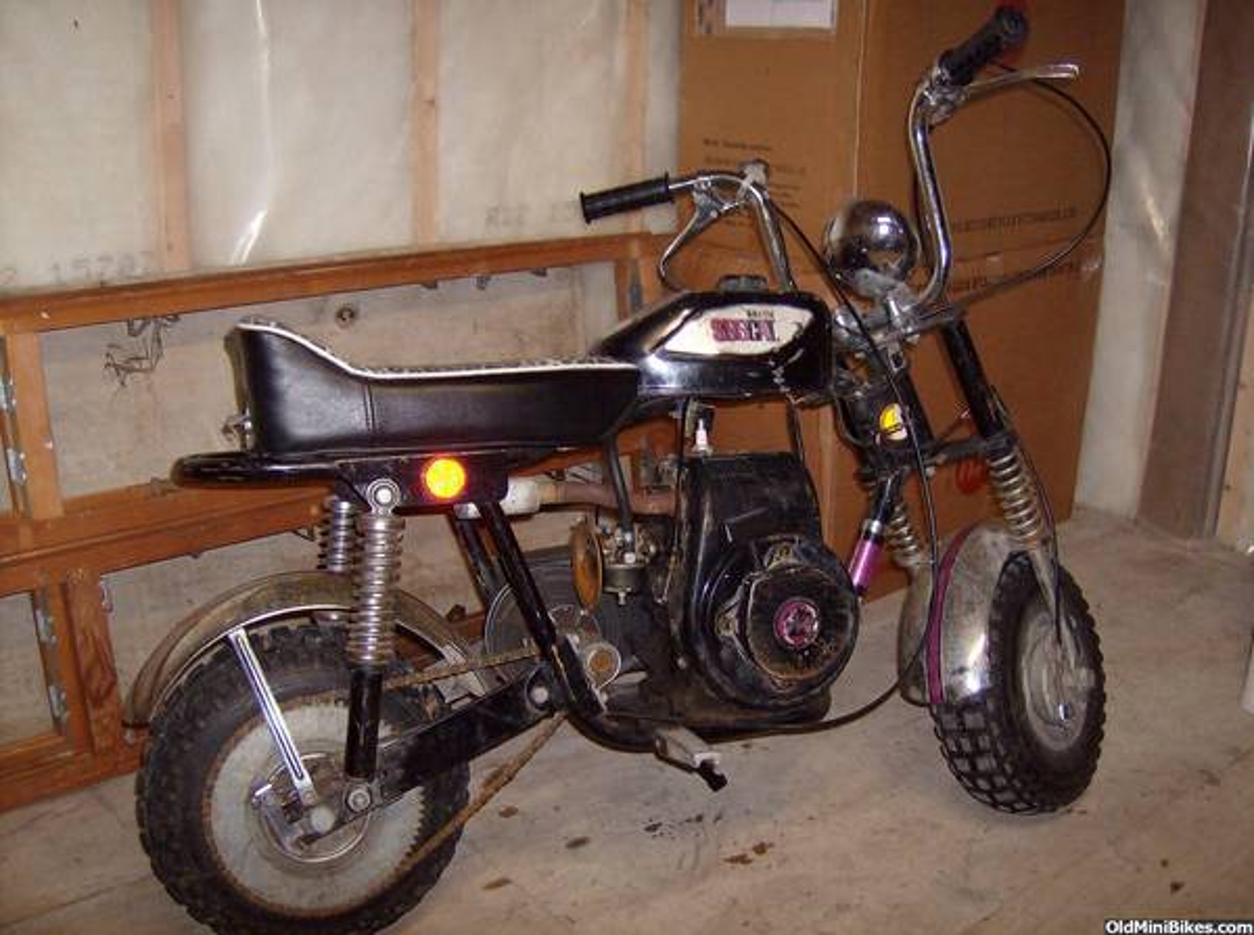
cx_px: 627
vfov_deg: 39.5
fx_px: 1301
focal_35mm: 36
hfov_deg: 51.5
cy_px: 468
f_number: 2.8
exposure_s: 1/60
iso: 200
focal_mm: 6
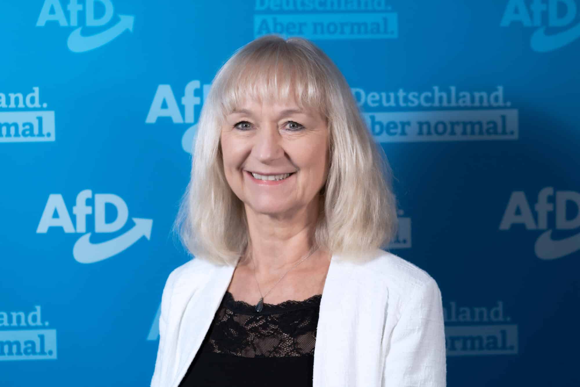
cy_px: 194
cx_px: 290
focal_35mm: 85
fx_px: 1369
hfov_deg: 23.9
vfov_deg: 16.1
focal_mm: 85
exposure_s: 1/200
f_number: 4
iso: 640
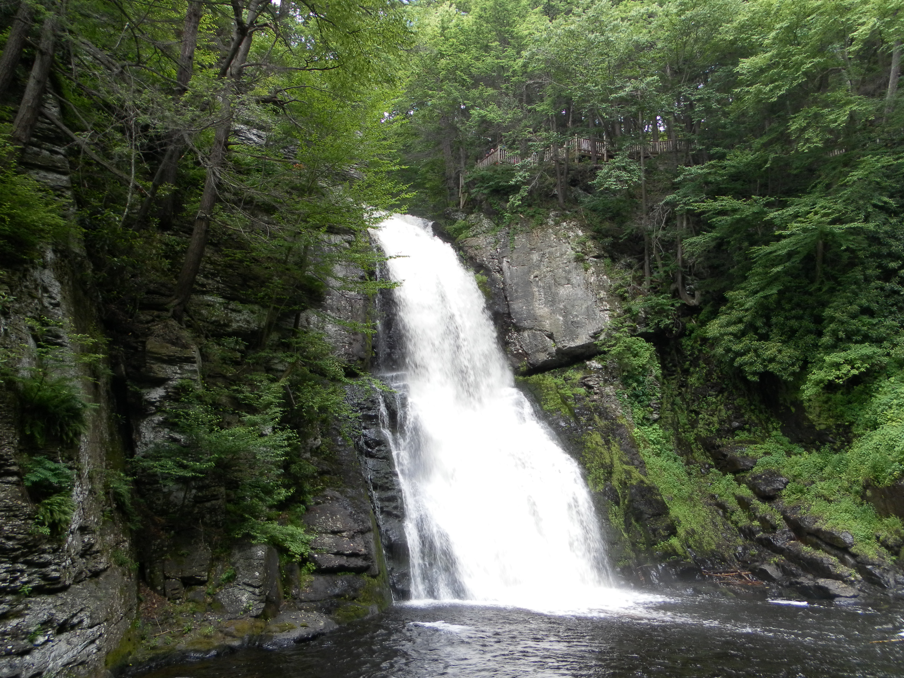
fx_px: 731
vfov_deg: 49.7
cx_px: 452
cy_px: 339
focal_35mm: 28
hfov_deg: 63.4
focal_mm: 4.9
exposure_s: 1/60
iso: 80
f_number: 3.2
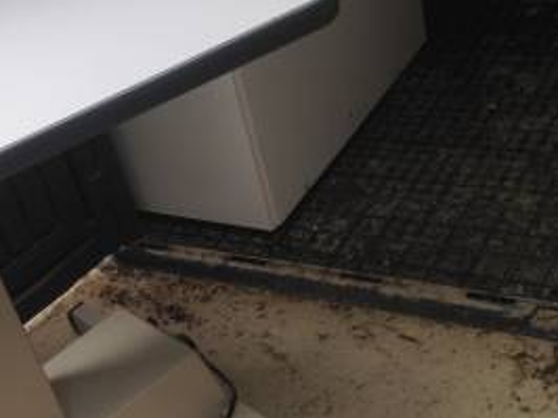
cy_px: 274
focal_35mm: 74
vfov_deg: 19.8
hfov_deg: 25.0
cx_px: -15
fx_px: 1192
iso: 50
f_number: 2.4
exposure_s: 1/308
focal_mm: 4.28
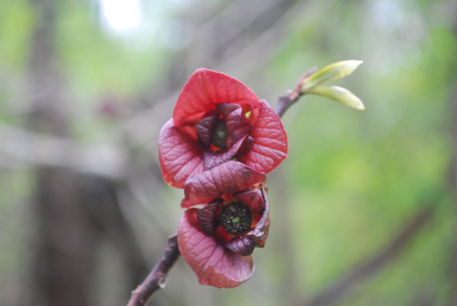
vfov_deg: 16.6
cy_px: 153
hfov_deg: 24.6
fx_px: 1048
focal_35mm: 82
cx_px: 228
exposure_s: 1/50
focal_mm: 55
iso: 800
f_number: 5.6
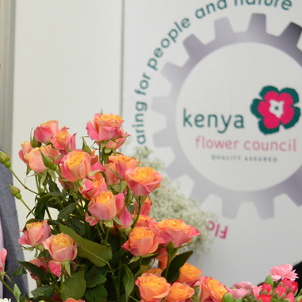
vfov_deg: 20.4
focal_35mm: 85
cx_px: 11
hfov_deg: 19.9
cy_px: 157
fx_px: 839
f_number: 4
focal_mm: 27
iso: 1400
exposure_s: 1/125
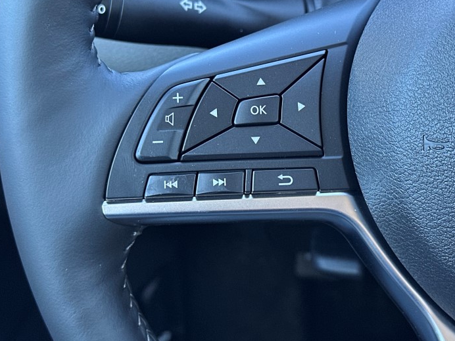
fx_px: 933
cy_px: 133
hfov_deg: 27.4
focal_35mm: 71
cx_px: 249
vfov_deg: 20.7
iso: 100
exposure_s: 1/60
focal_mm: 6.86
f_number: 1.78
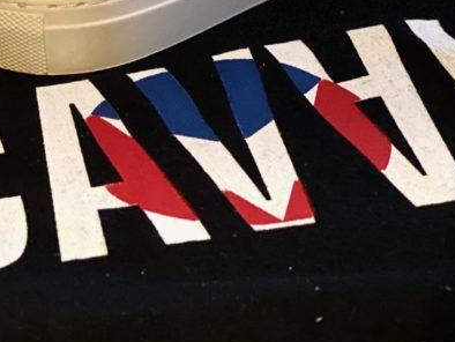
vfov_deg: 11.8
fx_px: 1631
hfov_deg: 15.8
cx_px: 81
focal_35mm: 124
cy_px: -48
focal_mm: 6
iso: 500
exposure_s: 1/14
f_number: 2
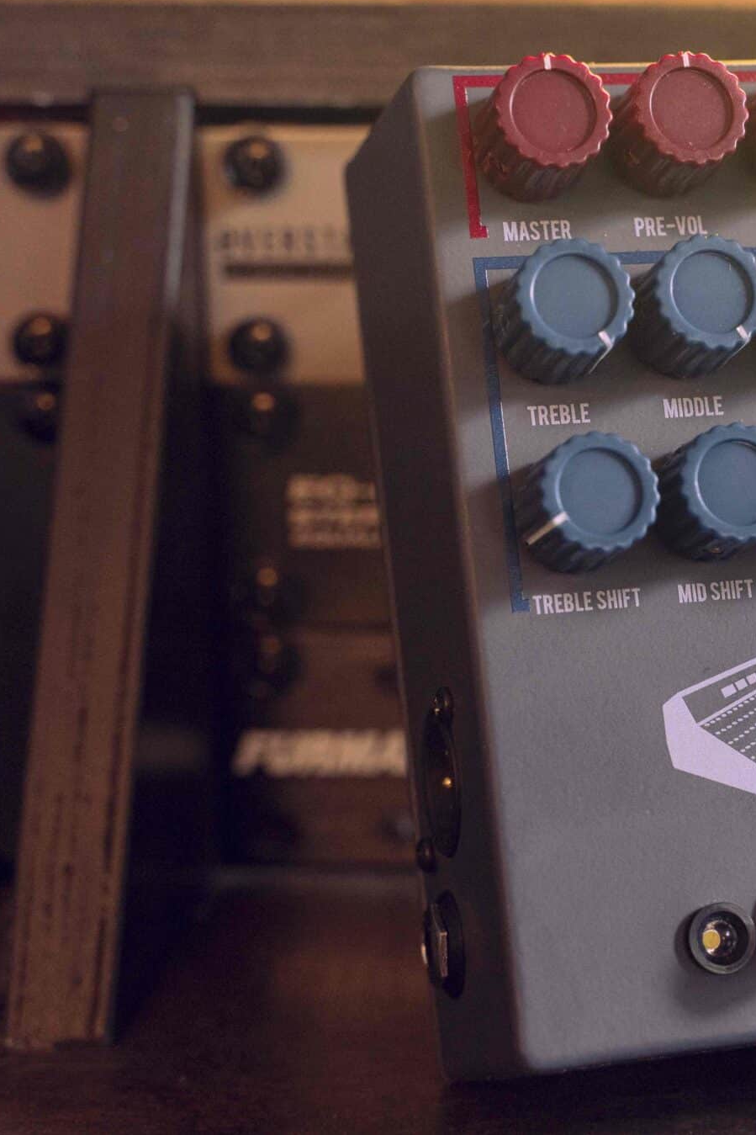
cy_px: 562
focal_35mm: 82
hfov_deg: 16.4
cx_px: 732
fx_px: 2583
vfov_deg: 24.8
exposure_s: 1/100
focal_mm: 54
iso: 2000
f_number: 4.5
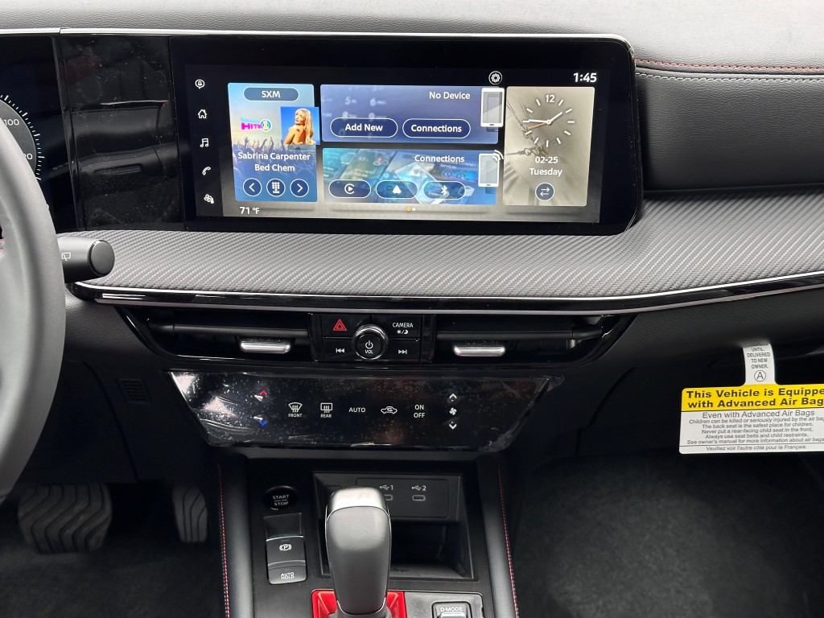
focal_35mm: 48
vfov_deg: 30.3
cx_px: 412
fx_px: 1143
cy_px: 309
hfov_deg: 39.7
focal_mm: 6.86
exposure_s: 1/86
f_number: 1.78
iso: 80
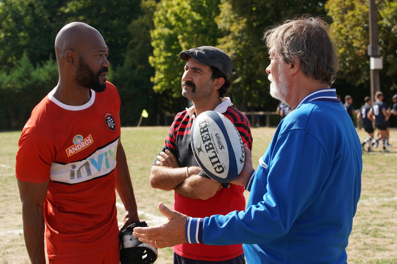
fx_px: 772
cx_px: 198
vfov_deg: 19.5
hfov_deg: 28.8
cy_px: 132
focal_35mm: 70
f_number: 8
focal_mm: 70
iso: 320
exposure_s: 1/400
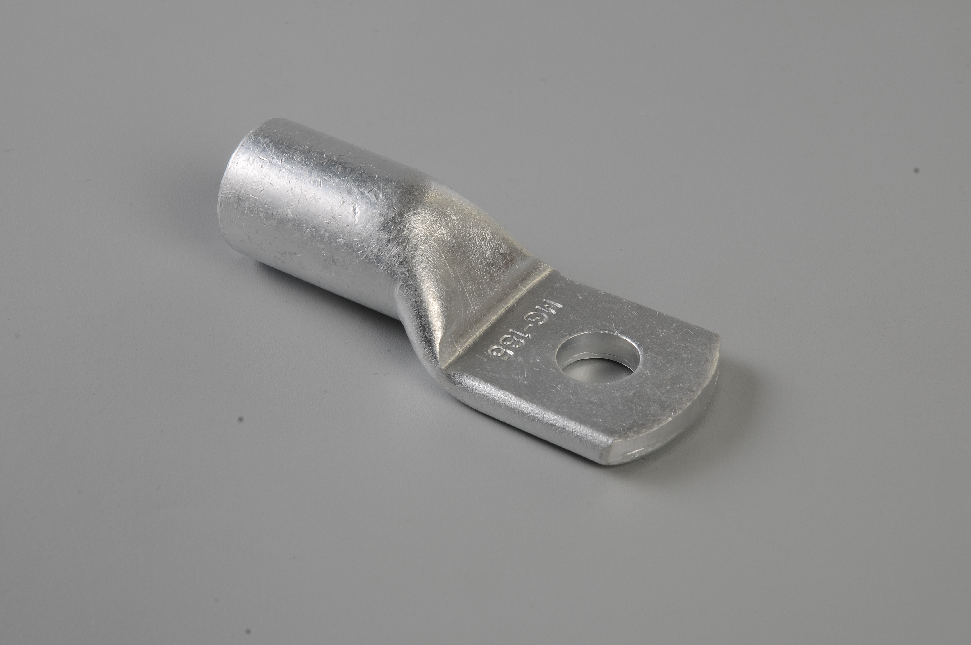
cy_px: 322
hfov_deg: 19.5
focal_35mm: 105
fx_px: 2829
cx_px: 486
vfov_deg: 13.0
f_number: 22
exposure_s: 1/80
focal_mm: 70
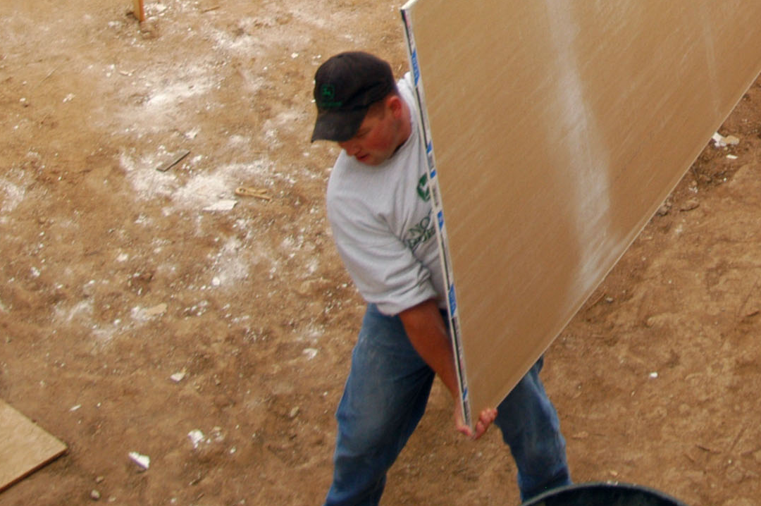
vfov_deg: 13.1
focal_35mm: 100
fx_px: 2112
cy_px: -186
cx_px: 804
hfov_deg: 19.7
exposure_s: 1/1000
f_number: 4
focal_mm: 24
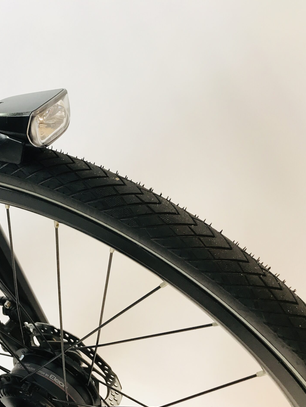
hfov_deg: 36.2
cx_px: 53
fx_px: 448
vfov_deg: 49.0
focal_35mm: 38
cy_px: 206
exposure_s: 1/20
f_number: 1.8
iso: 32
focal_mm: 3.99
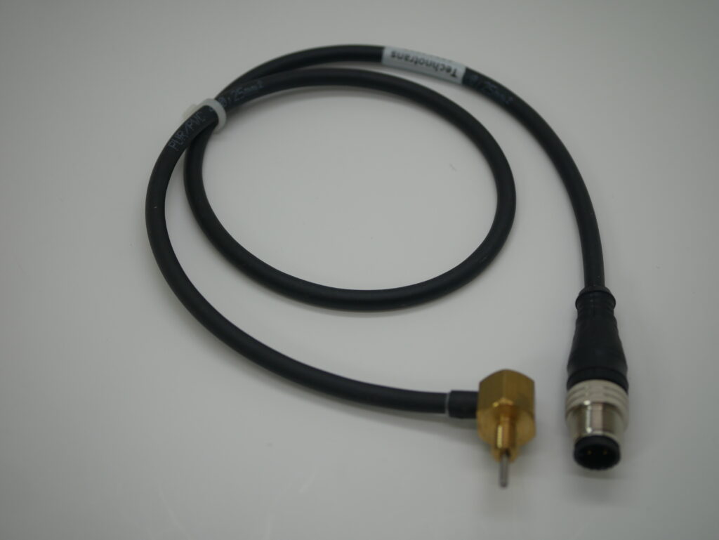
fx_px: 1247
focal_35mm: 60
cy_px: 270
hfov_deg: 32.2
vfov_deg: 24.4
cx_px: 360
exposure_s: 1/160
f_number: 3.5
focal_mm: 30
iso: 200
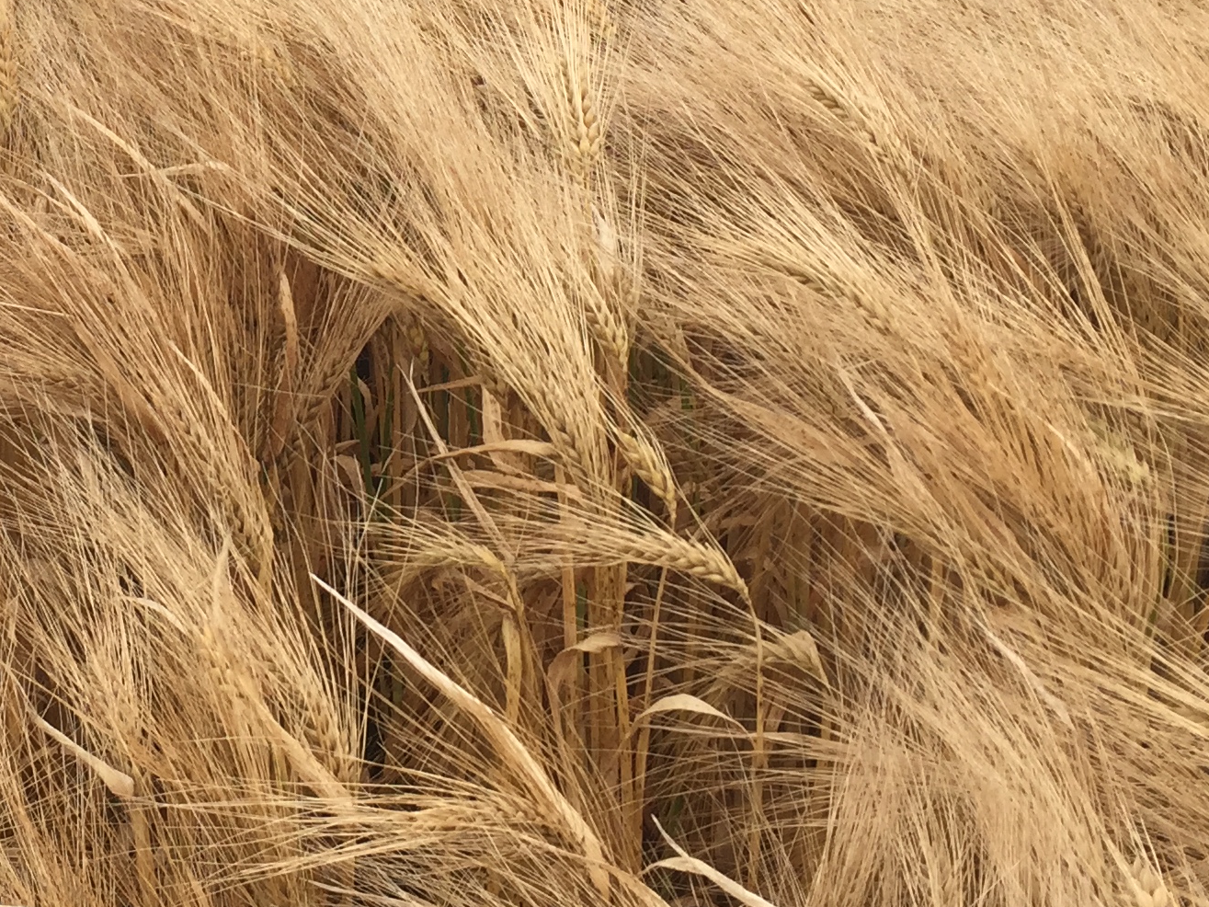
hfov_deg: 26.3
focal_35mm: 72
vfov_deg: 20.0
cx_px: 160
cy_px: 84
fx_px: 2514
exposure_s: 1/1199
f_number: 2.2
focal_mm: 4.15
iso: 32
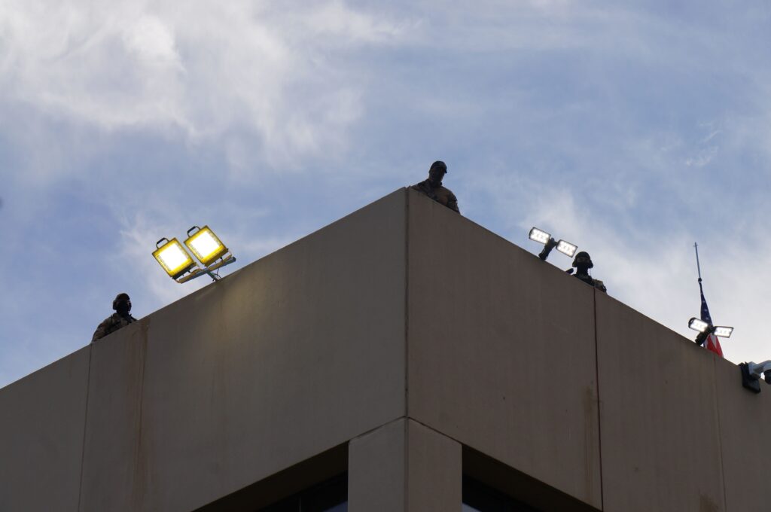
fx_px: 2920
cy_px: 256
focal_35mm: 136
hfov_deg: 15.0
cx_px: 386
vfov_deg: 10.0
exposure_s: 1/200
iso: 100
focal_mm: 91
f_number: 10
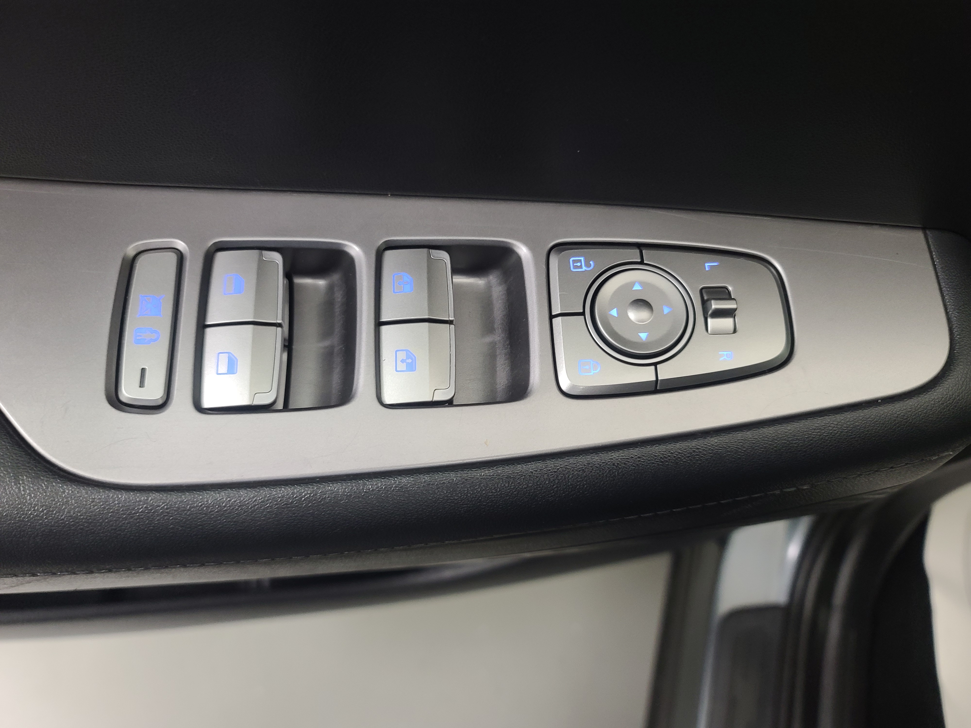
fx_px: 701
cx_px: 486
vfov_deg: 54.9
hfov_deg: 69.4
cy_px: 364
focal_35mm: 25
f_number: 1.8
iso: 500
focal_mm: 7
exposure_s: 1/40
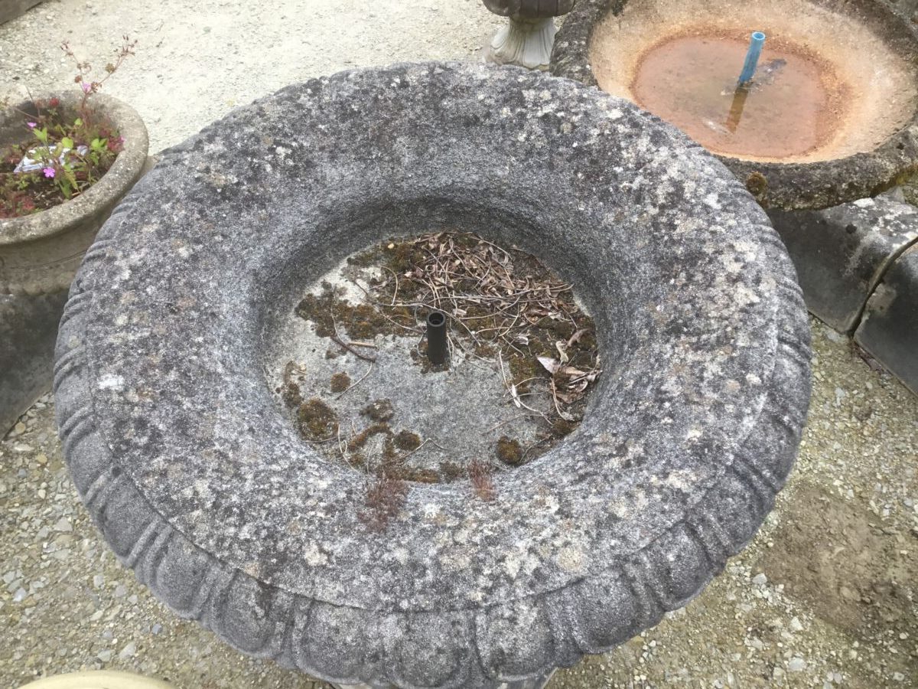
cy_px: 344
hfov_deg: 58.4
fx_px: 822
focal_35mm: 31
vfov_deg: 45.4
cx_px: 459
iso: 32
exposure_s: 1/100
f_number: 2.4
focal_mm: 3.3
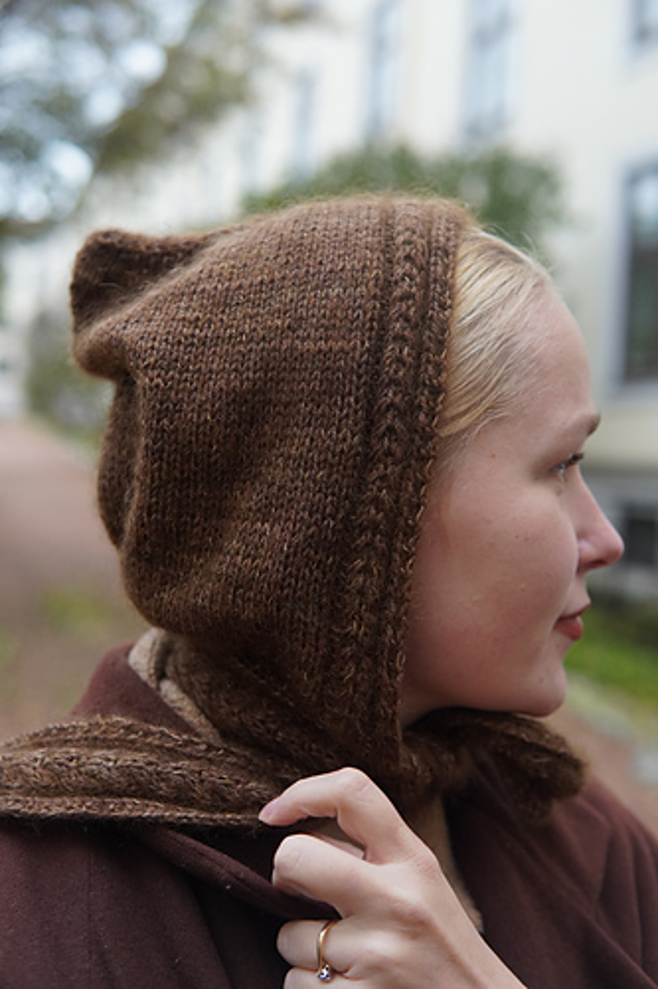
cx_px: 329
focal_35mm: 45
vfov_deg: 43.6
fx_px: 1235
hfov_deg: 29.8
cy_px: 494
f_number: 2.5
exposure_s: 1/800
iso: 1000
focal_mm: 30
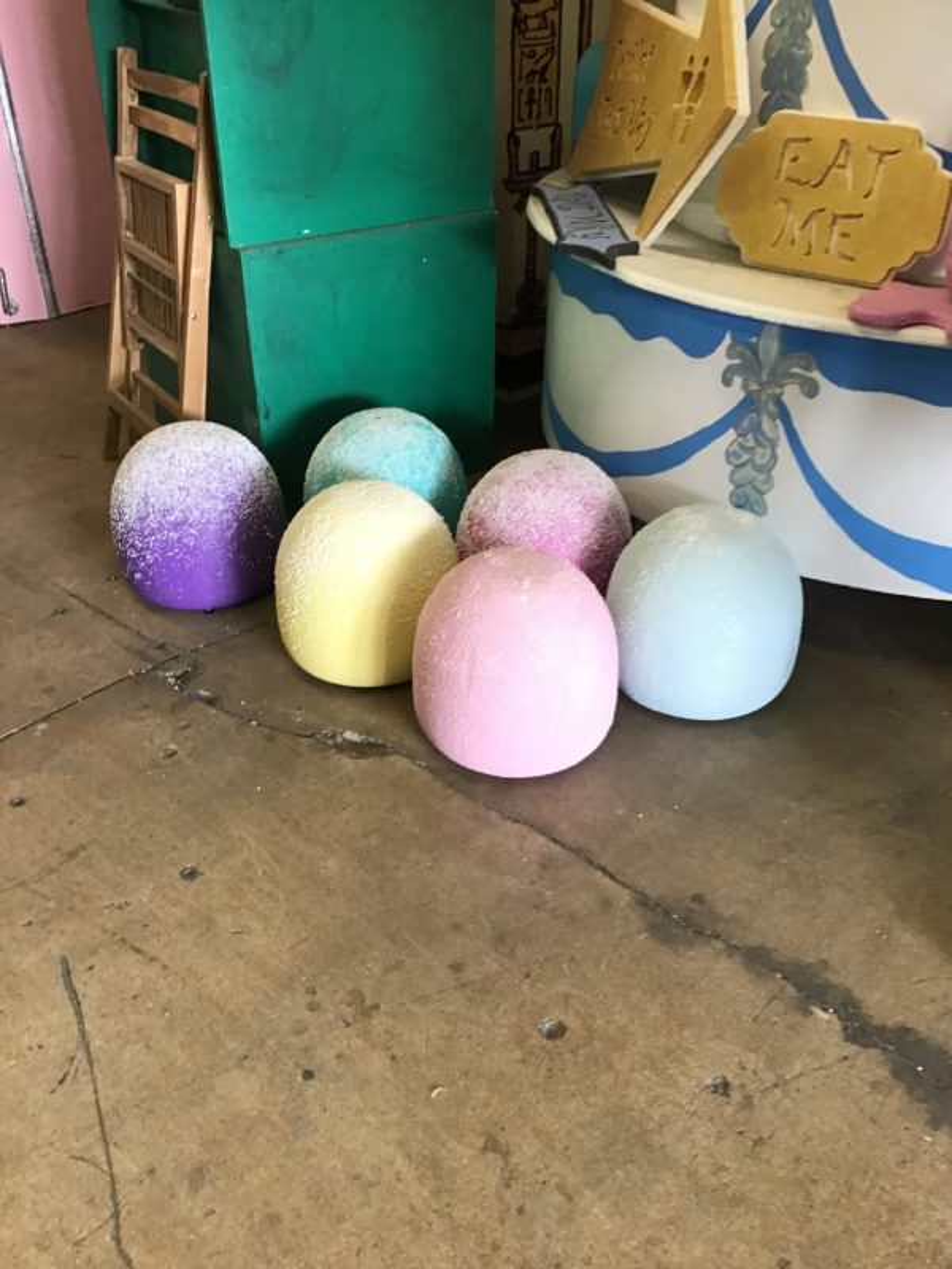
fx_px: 1137
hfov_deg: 45.4
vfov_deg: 58.4
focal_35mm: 31
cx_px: 476
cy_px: 634
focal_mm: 3.3
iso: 50
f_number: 2.4
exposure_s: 1/30
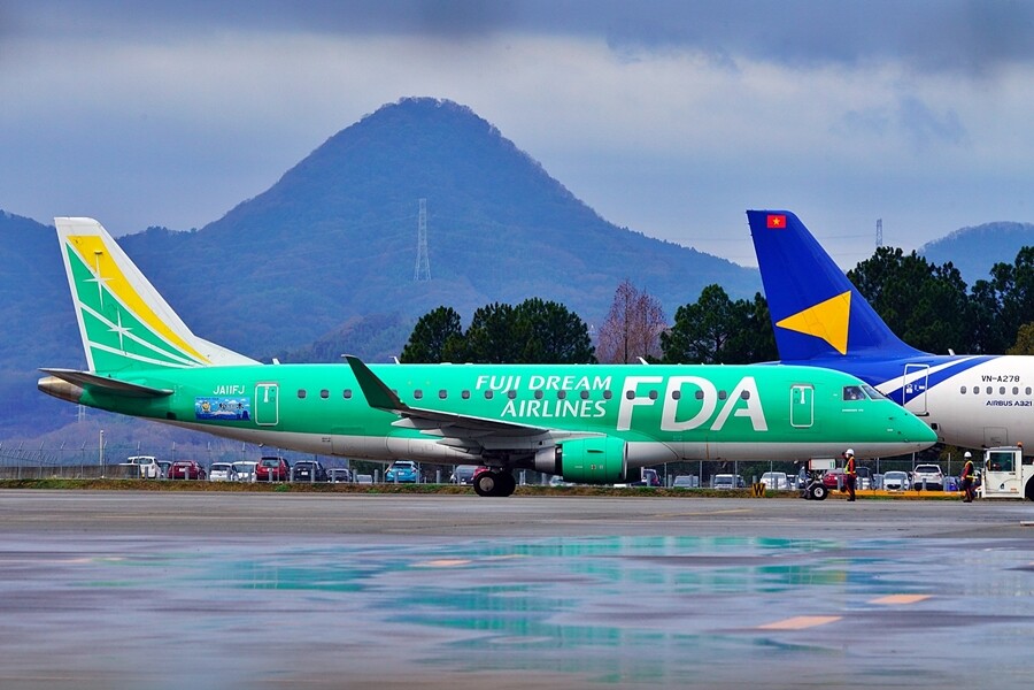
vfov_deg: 4.2
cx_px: 517
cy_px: 345
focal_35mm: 330
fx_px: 9478
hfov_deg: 6.2
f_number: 14
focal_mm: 330
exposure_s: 1/400
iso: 800
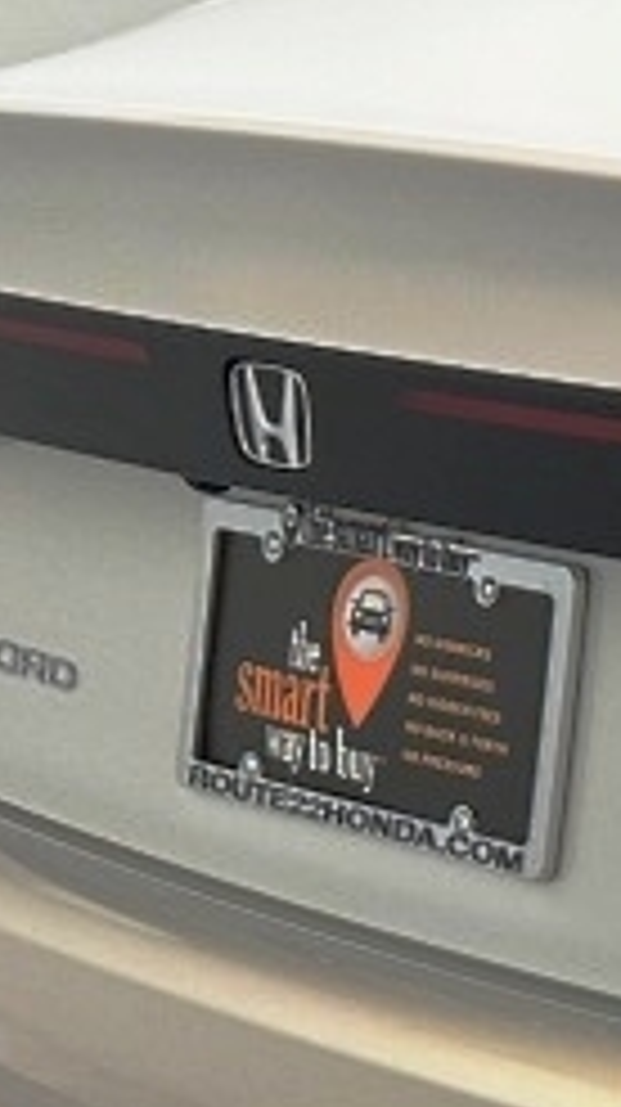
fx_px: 3197
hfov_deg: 9.5
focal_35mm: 109
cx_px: 1616
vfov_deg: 19.5
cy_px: 778
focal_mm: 6.86
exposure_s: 1/60
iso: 160
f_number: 1.78
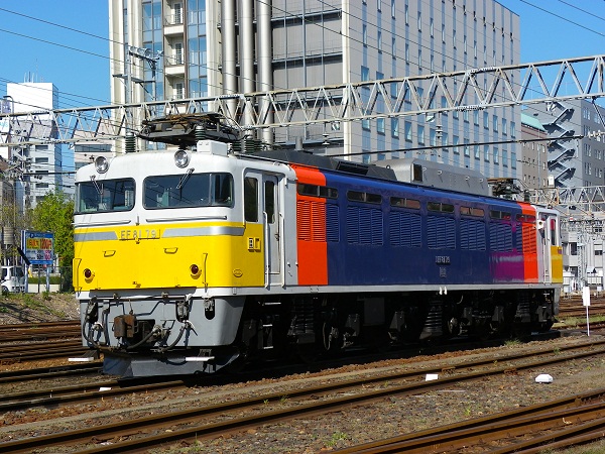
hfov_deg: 27.0
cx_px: 302
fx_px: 1258
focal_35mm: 72
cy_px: 227
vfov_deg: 20.4
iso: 50
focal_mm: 12.7
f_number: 4
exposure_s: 1/500
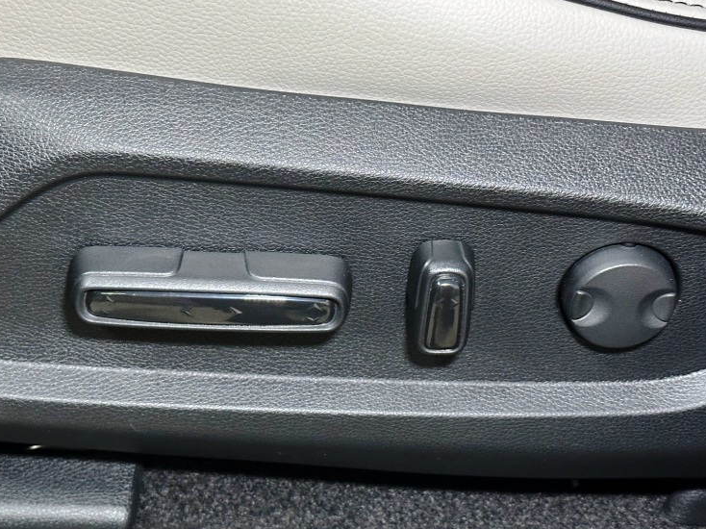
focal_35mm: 67
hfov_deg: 29.0
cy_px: 245
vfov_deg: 21.9
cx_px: 342
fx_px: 1366
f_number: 1.78
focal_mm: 6.86
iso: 320
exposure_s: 1/40
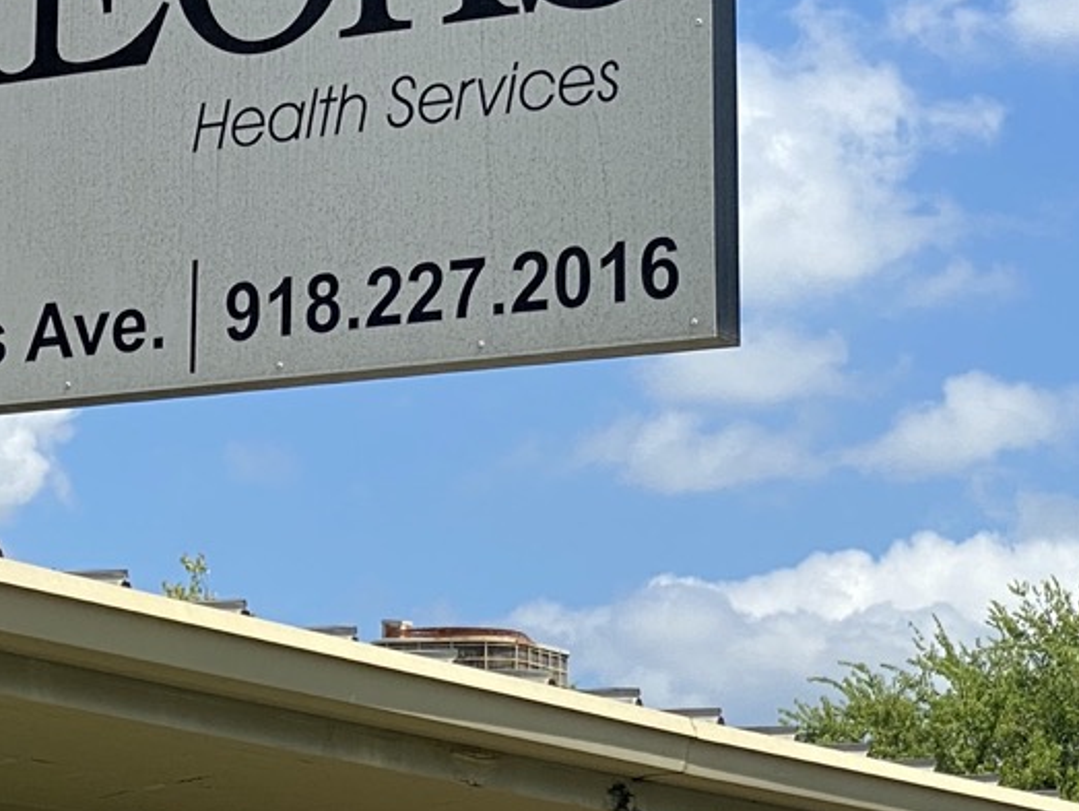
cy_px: -18
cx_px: 243
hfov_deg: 13.2
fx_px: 4648
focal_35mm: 149
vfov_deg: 9.9
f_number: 2
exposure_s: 1/1453
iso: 20
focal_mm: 6
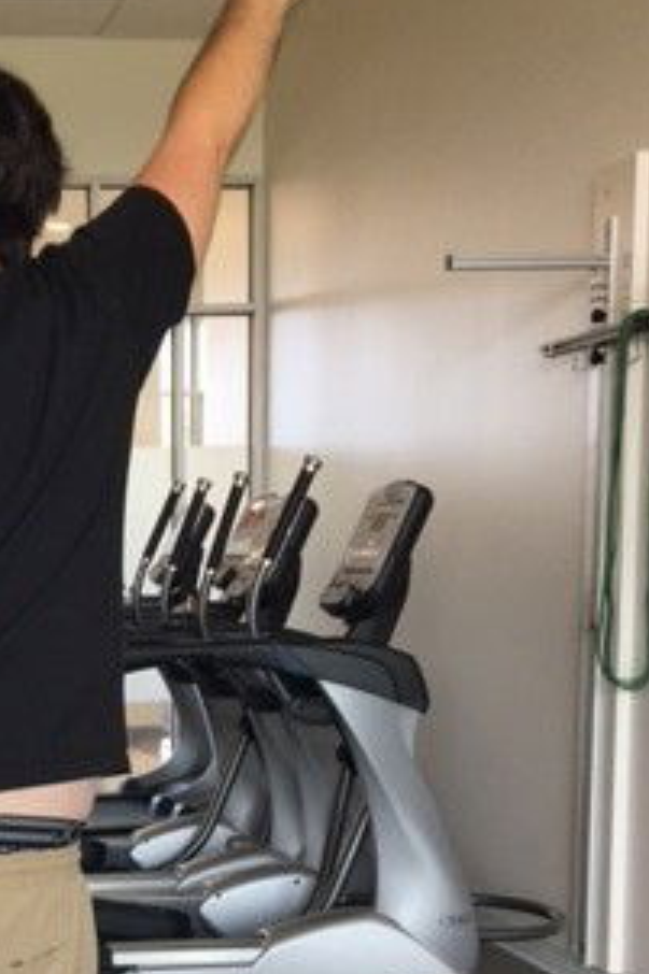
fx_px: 1733
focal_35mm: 64
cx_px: -55
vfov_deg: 30.3
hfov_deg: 20.3
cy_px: 835
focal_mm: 4.15
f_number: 2.2
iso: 32
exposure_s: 1/60
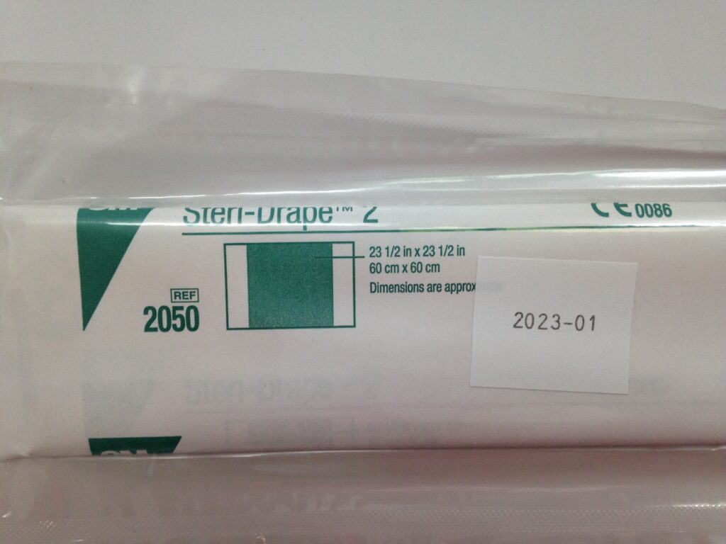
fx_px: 692
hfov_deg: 55.4
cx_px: 363
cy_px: 272
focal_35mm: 33
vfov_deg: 42.9
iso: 80
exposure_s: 1/120
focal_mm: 4.12
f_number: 2.4
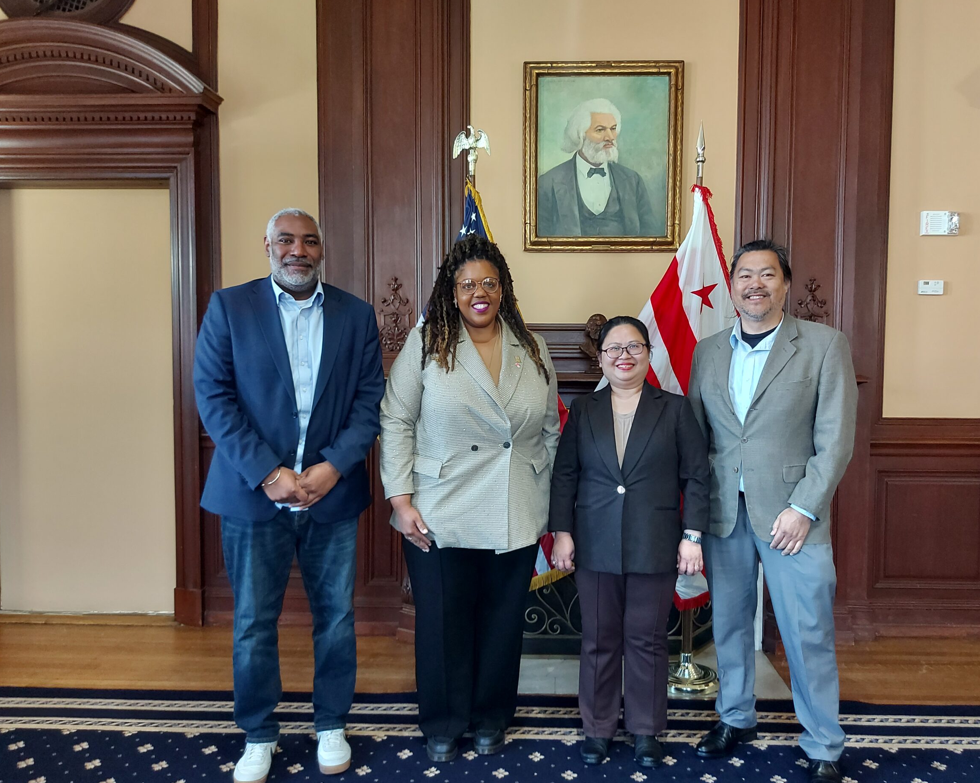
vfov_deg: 54.9
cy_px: 403
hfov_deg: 65.9
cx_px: 532
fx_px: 754
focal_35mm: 26
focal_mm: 5.23
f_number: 1.8
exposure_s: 1/30
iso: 250
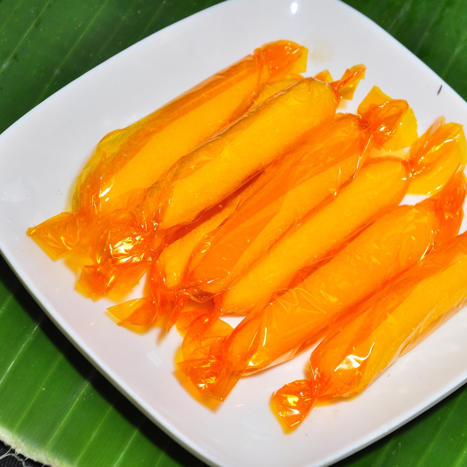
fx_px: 3078
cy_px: 234
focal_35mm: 202
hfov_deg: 8.7
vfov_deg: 8.7
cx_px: 290
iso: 500
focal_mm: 105
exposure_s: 1/80
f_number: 11
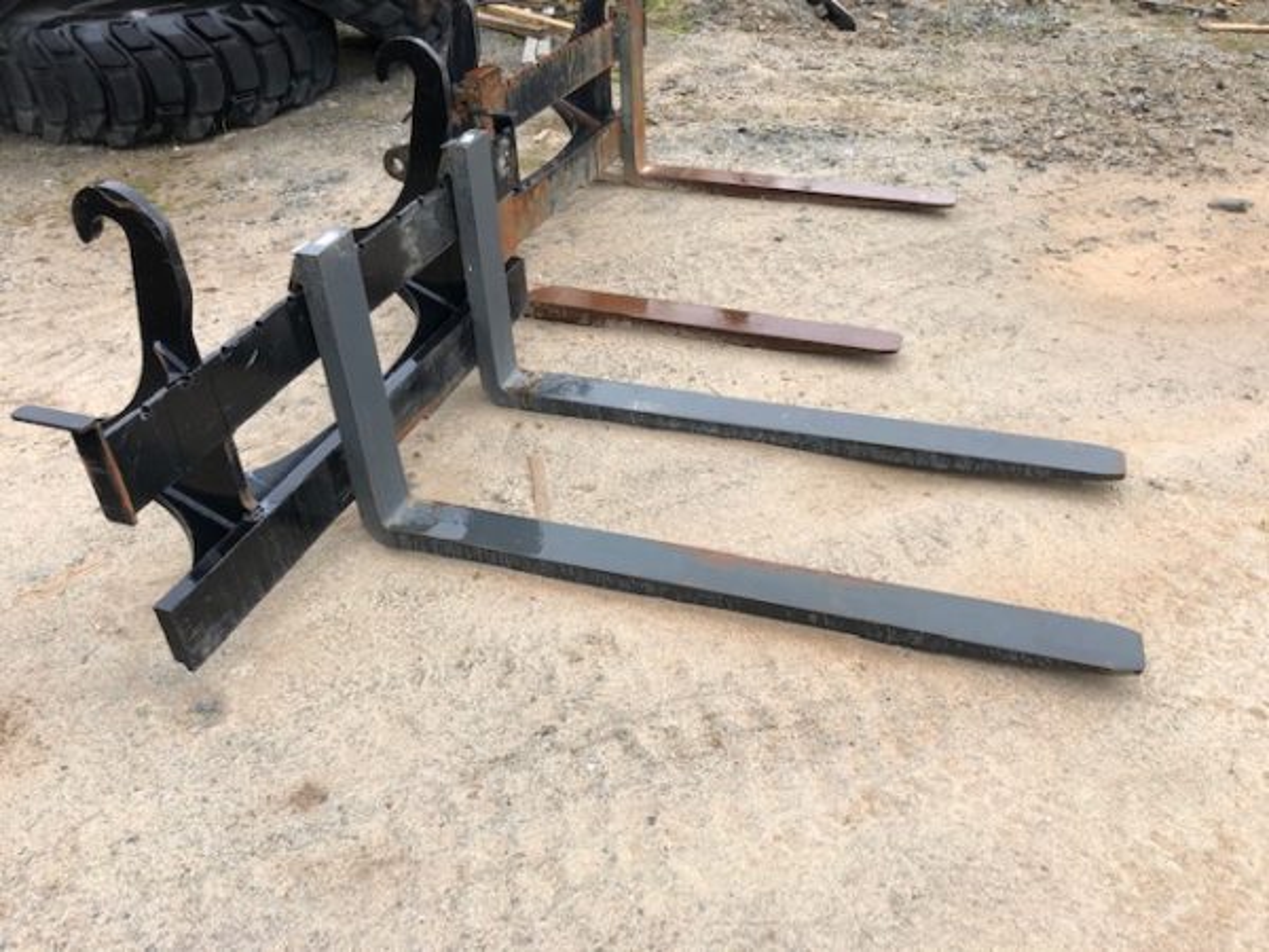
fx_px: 1026
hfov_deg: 63.4
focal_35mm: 28
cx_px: 634
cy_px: 476
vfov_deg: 49.7
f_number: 1.8
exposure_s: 1/461
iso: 20
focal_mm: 3.99
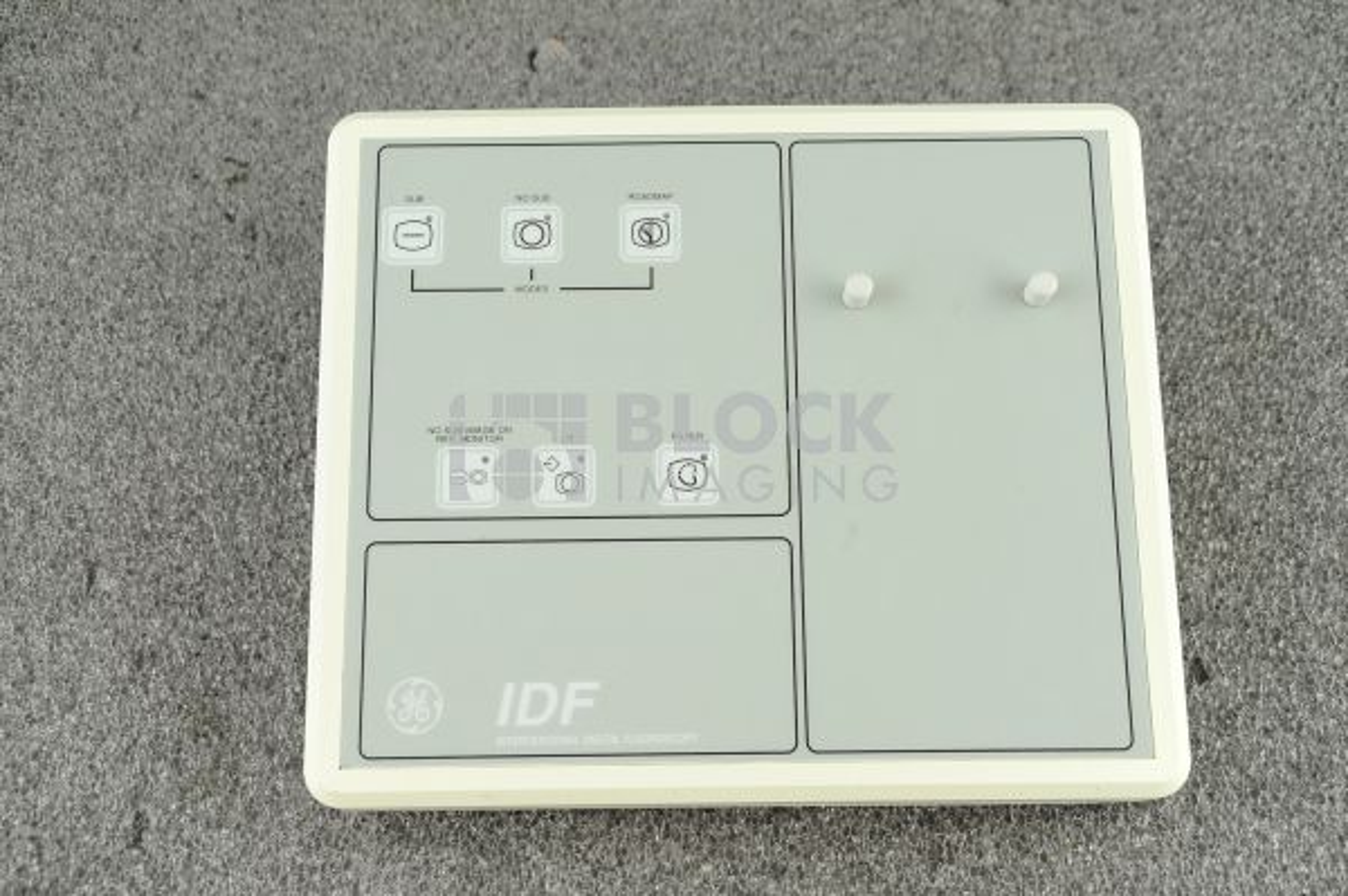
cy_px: 448
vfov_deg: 29.8
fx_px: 1684
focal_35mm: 45
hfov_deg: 43.6
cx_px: 674
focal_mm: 45
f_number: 7.1
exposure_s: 1/125
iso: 800
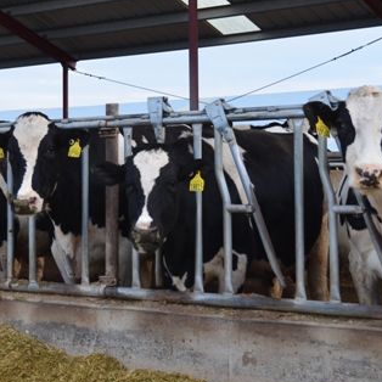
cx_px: 96
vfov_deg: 20.9
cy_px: 150
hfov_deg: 20.7
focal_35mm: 83
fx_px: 1036
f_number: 5.6
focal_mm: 32
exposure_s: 1/125
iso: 400
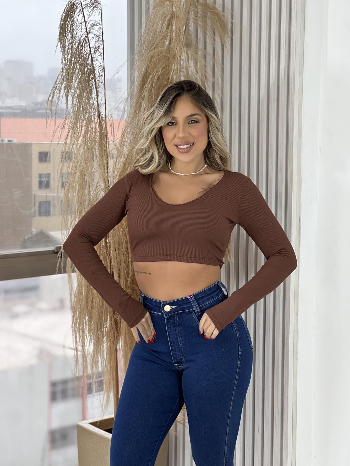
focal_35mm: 77
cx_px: 175
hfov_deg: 19.1
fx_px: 1038
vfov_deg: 25.3
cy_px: 233
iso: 100
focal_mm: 9
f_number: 2.8
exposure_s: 1/120
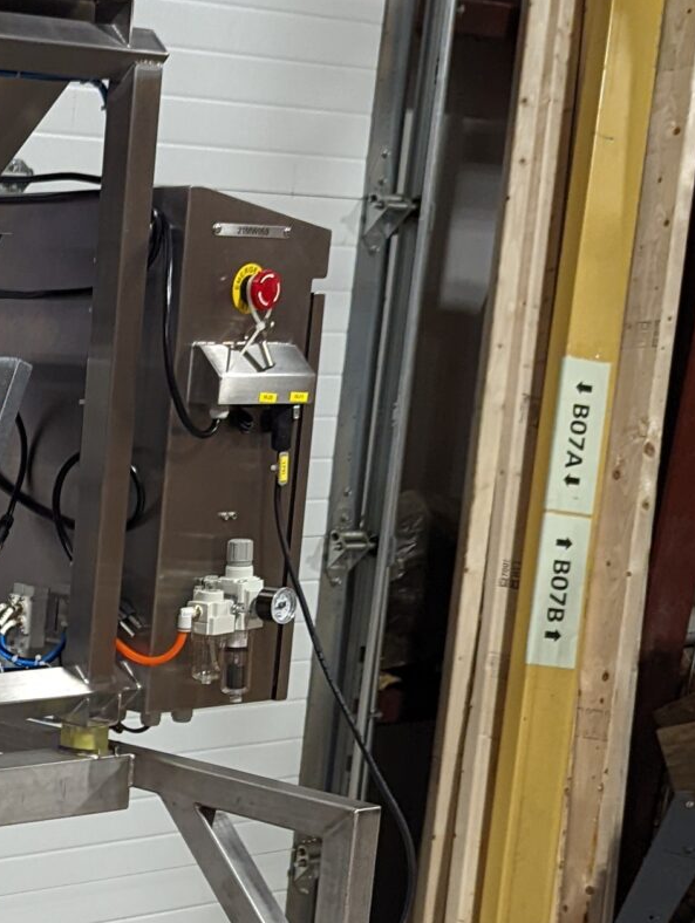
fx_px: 2084
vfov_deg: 24.4
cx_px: -384
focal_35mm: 78
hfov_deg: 16.9
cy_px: 801
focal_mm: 6.81
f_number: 1.85
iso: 816
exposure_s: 1/120
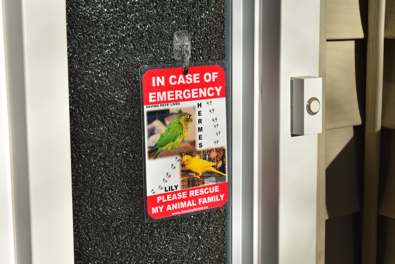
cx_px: 198
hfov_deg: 29.2
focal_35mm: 69
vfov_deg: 19.8
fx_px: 757
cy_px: 132
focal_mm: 46
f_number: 11
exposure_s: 1/500
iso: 200
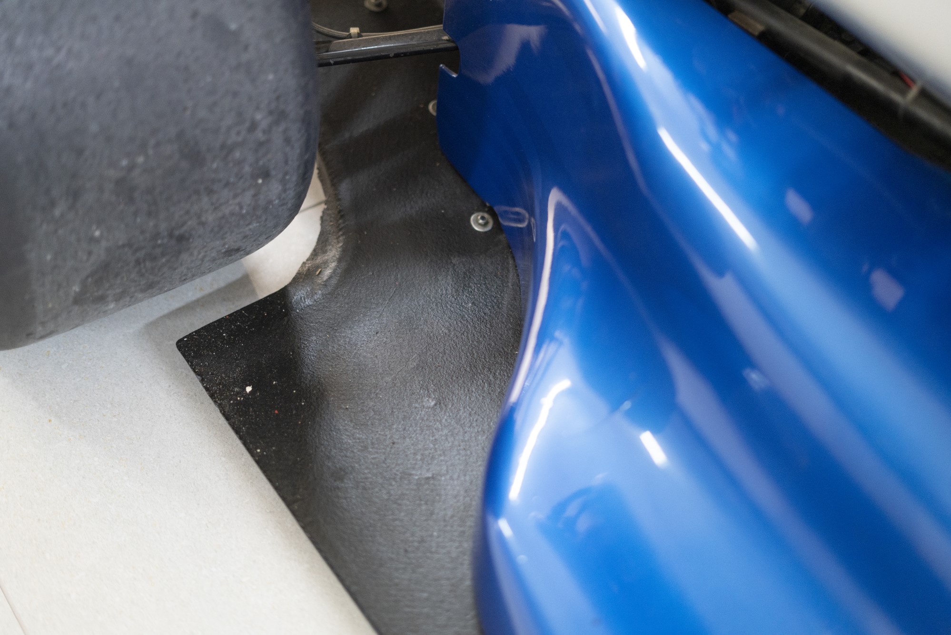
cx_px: 476
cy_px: 318
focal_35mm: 50
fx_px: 1321
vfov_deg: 27.0
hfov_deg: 39.6
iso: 2000
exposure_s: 1/125
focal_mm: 50
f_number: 1.8
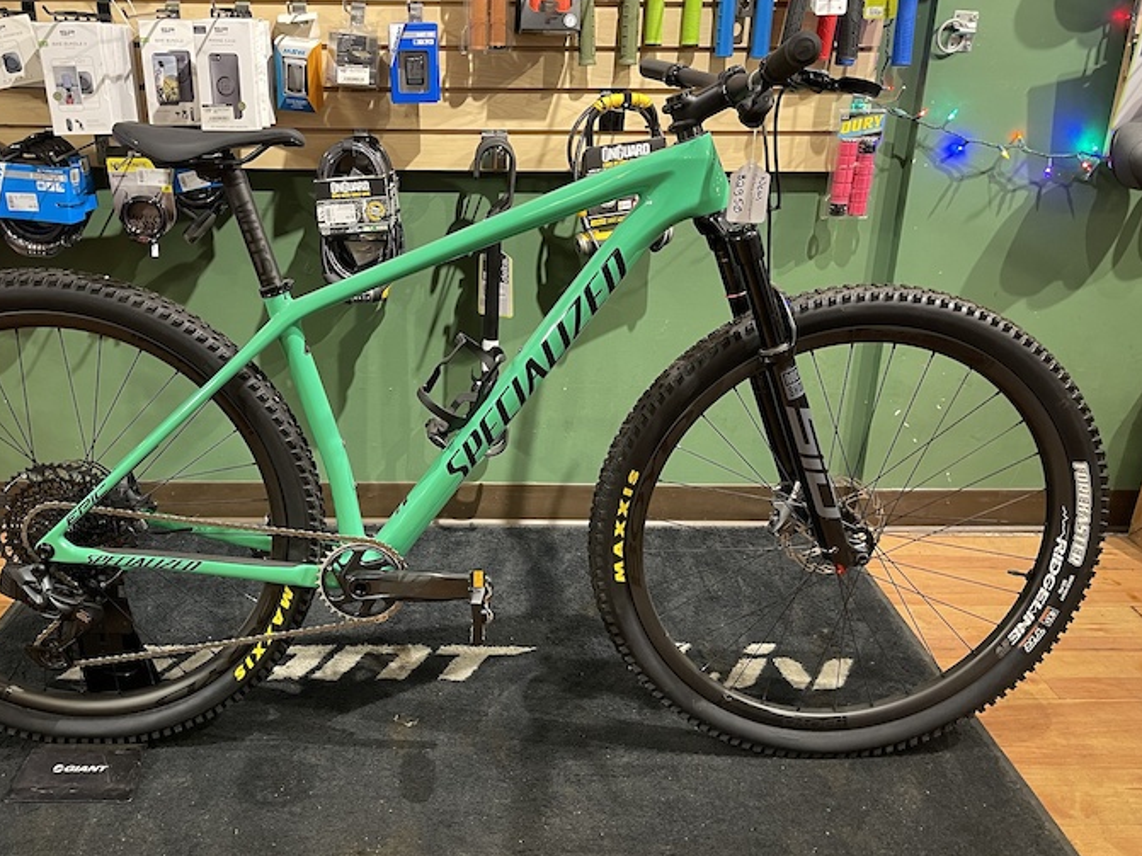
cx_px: 468
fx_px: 1023
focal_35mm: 31
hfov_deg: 58.0
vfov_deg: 45.4
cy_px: 448
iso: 320
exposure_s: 1/60
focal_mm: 5.1
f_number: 1.6
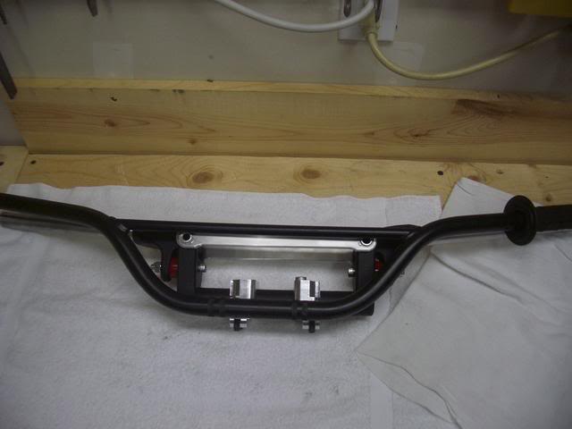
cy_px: 214
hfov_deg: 52.6
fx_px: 578
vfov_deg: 40.7
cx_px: 286
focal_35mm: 35
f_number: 2.6
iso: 100
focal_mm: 5.8
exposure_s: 1/100
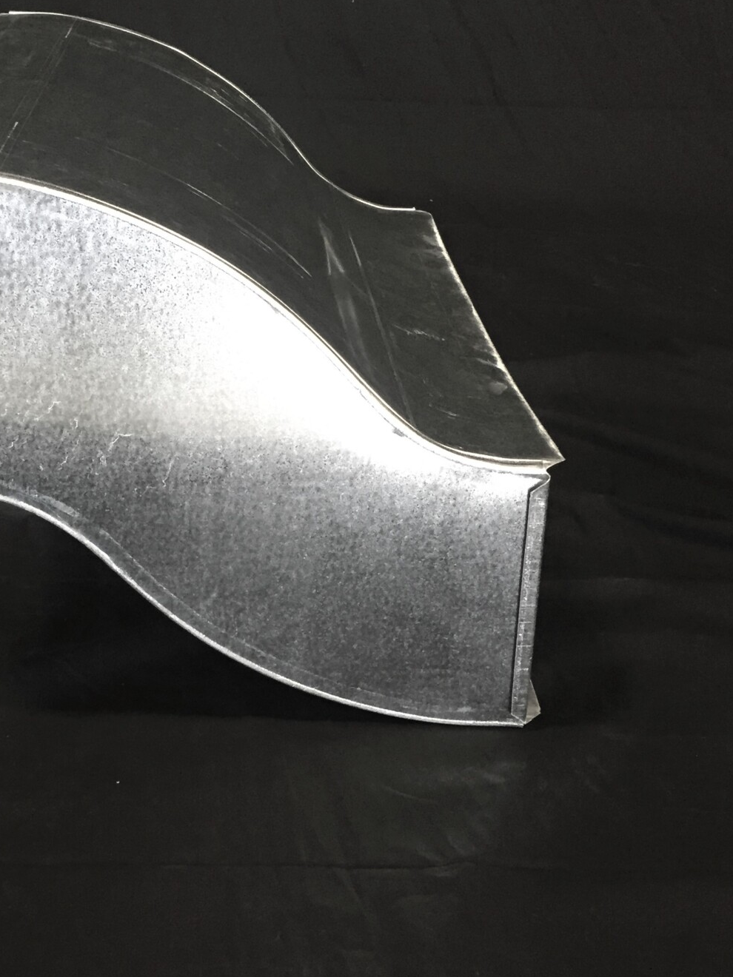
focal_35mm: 45
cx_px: 227
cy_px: 500
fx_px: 1271
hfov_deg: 31.8
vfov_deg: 42.1
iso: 250
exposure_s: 1/30
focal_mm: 4.15
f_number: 2.2
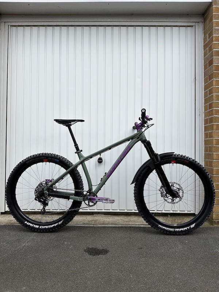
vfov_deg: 71.6
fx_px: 202
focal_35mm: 24
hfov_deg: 56.8
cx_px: 110
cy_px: 146
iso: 80
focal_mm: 6.86
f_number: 1.78
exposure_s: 1/2591
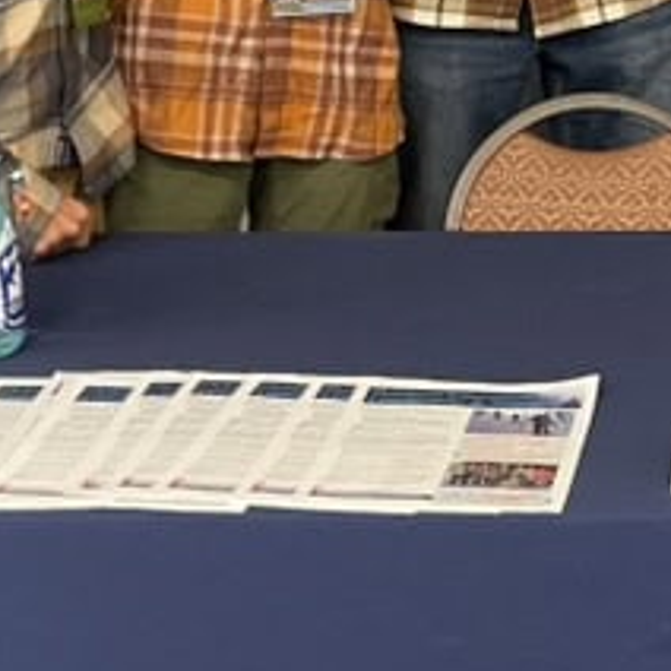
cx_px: 722
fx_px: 2434
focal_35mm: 111
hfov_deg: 15.3
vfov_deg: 15.7
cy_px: 206
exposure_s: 1/60
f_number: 1.6
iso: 400
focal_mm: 4.2
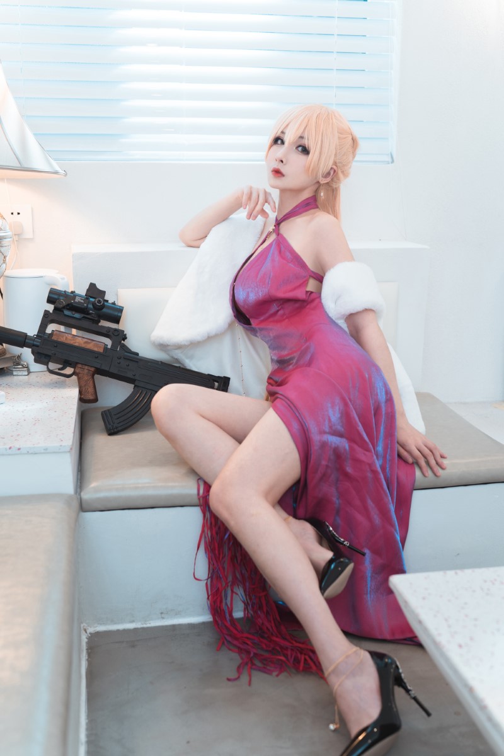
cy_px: 378
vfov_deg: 48.5
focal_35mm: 40
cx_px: 252
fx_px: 840
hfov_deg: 33.4
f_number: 2.8
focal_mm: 40
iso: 320
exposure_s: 1/125
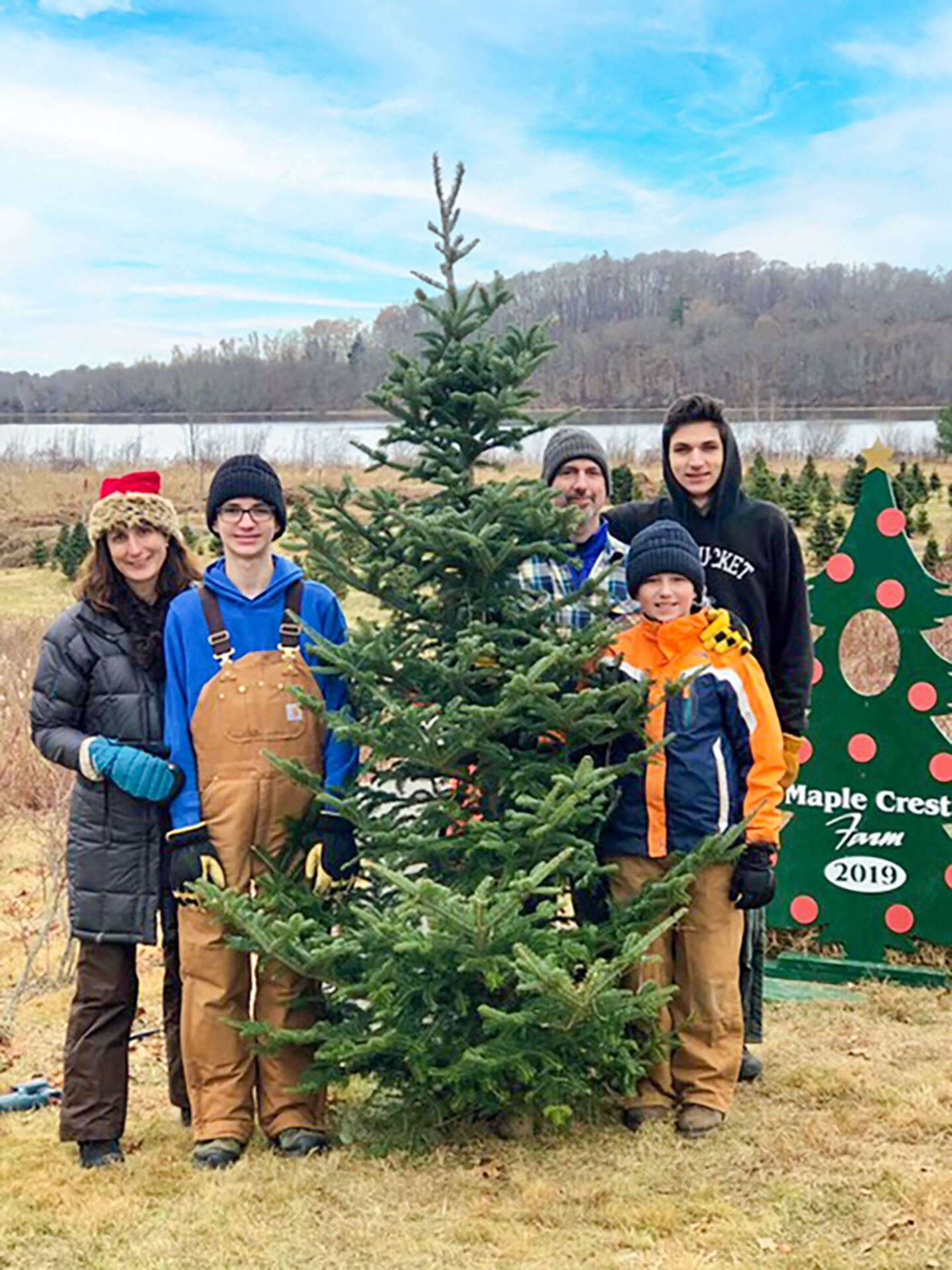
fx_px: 2090
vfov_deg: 33.8
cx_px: 476
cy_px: 635
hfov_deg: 25.7
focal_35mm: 57
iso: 20
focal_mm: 6.6
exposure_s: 1/40
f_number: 2.8
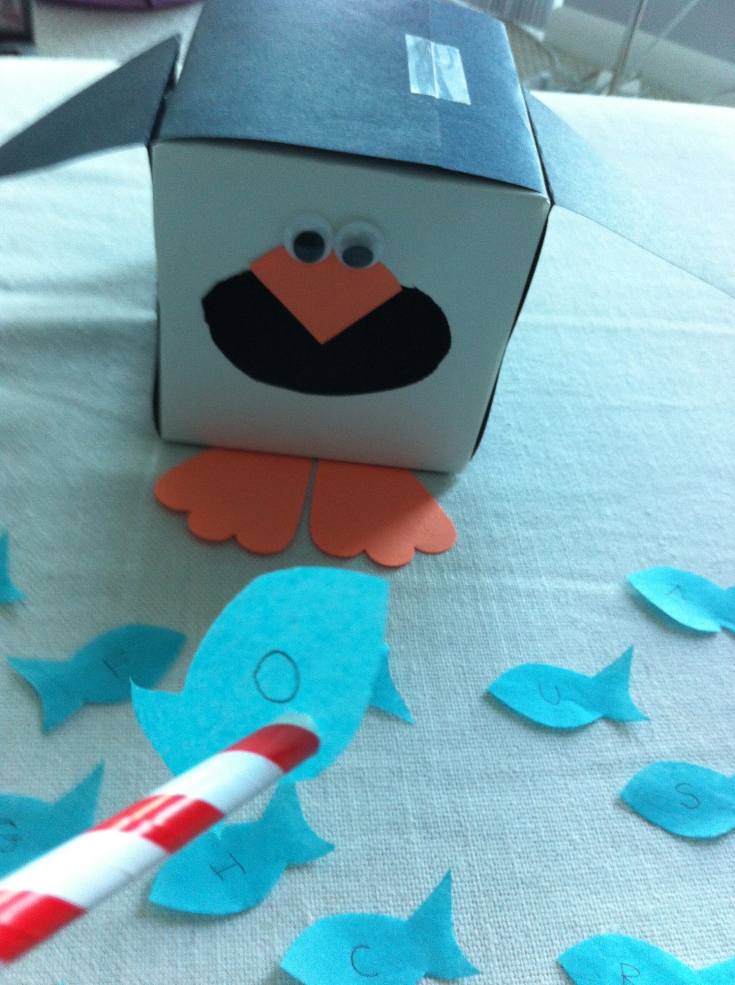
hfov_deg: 40.6
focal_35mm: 35
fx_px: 994
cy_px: 492
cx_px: 368
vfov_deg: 52.7
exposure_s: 1/15
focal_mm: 3.85
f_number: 2.8
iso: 125
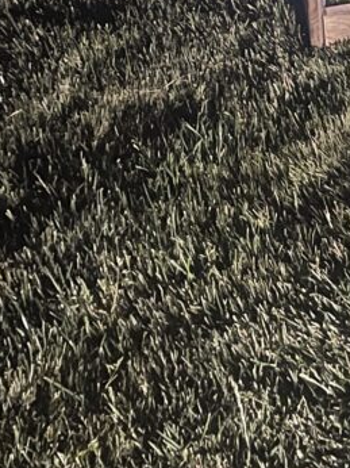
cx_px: 493
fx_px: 1498
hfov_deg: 12.8
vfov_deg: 16.8
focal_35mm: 111
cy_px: -126
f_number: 1.6
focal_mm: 5.1
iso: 800
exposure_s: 1/15
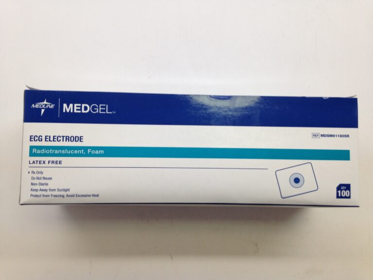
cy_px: 140
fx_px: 356
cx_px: 186
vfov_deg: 42.9
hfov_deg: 55.4
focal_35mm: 33
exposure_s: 1/40
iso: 50
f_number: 2.4
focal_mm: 4.12
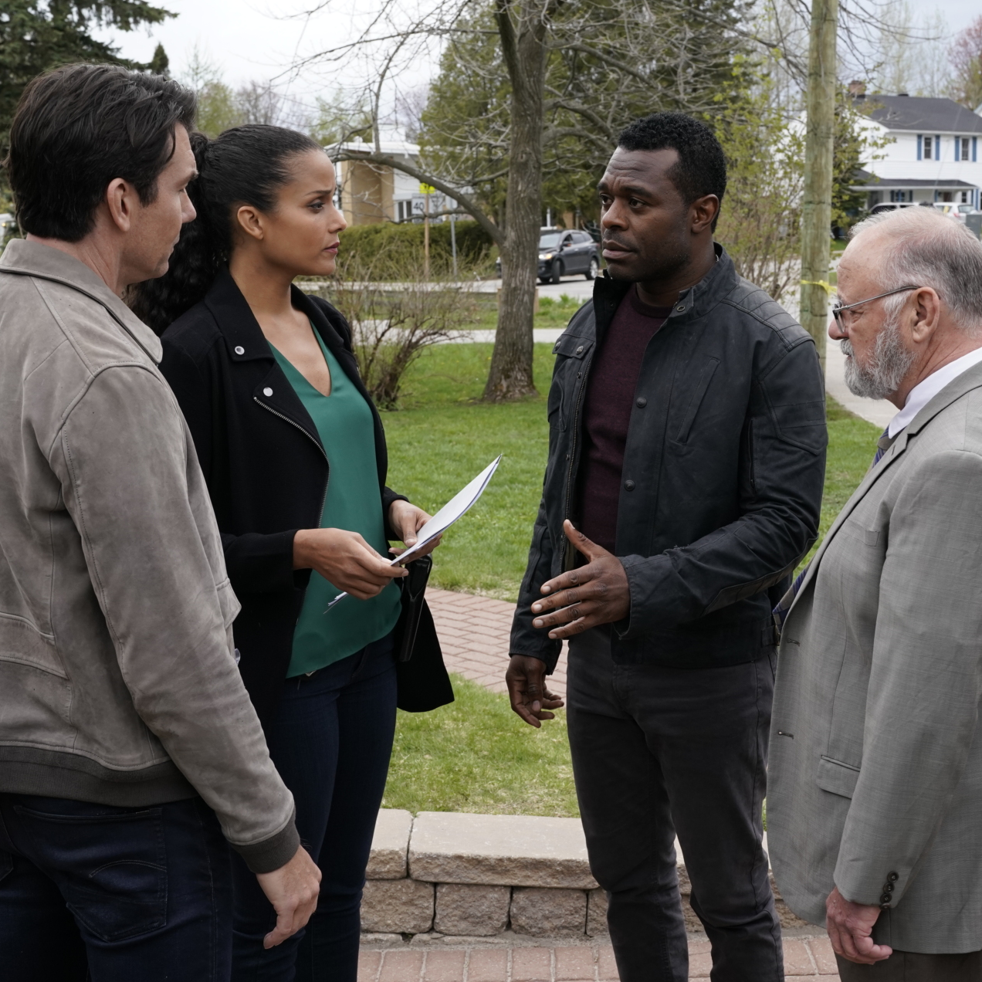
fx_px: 1669
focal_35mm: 52
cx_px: 570
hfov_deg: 32.7
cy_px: 510
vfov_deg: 32.8
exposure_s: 1/400
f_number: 8
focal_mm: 38
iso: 1000
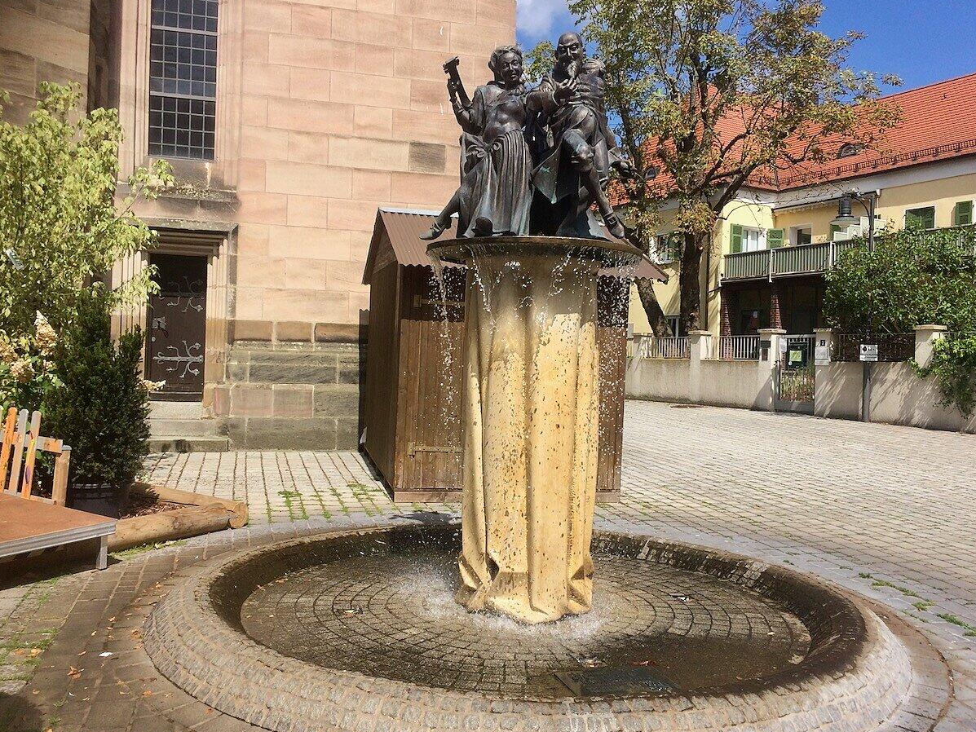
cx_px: 483
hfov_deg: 58.3
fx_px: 874
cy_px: 359
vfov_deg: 45.4
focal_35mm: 31
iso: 32
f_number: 2.2
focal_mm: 4.15
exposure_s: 1/2564
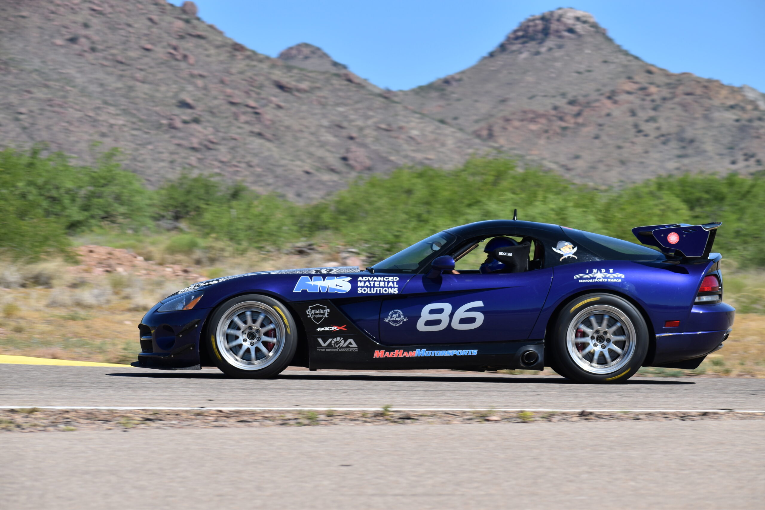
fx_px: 3506
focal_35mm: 165
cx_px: 382
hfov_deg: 12.5
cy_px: 255
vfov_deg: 8.3
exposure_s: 1/500
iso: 100
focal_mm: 110
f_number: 8
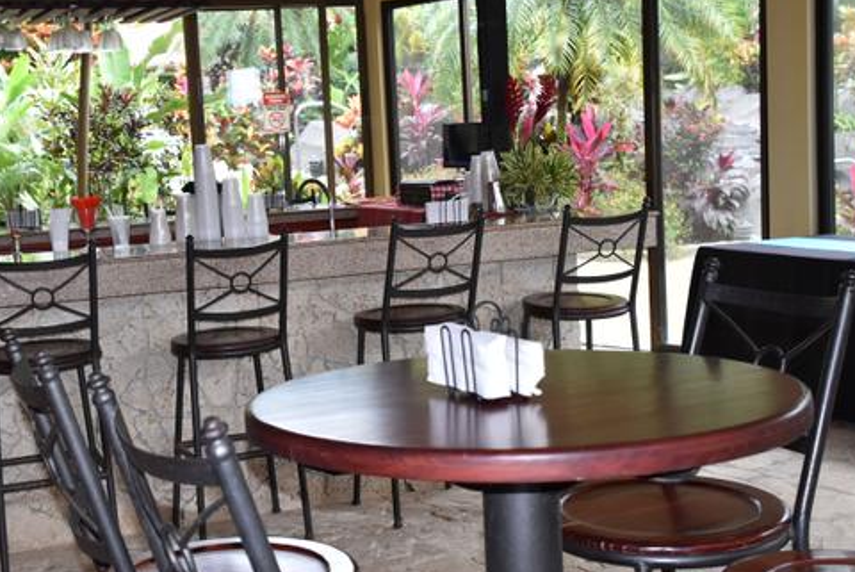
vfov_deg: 24.2
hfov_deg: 35.4
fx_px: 1331
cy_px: 276
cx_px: 306
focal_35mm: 56
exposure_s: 1/100
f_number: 5
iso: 800
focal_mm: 28
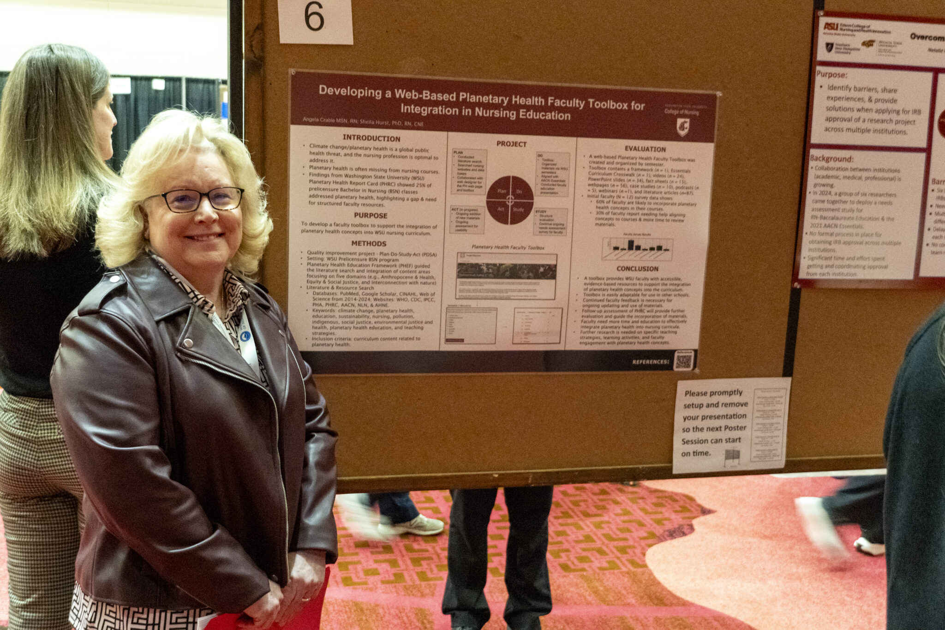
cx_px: 472
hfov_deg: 46.4
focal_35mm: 42
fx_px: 1102
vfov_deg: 31.9
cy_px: 315
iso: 6400
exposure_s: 1/25
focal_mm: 28
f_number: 4.5
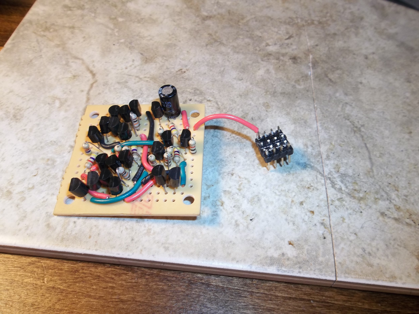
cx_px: 210
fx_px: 327
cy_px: 157
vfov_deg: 51.4
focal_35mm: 27
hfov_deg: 65.3
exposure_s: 1/30
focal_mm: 4.9
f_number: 3.5
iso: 80
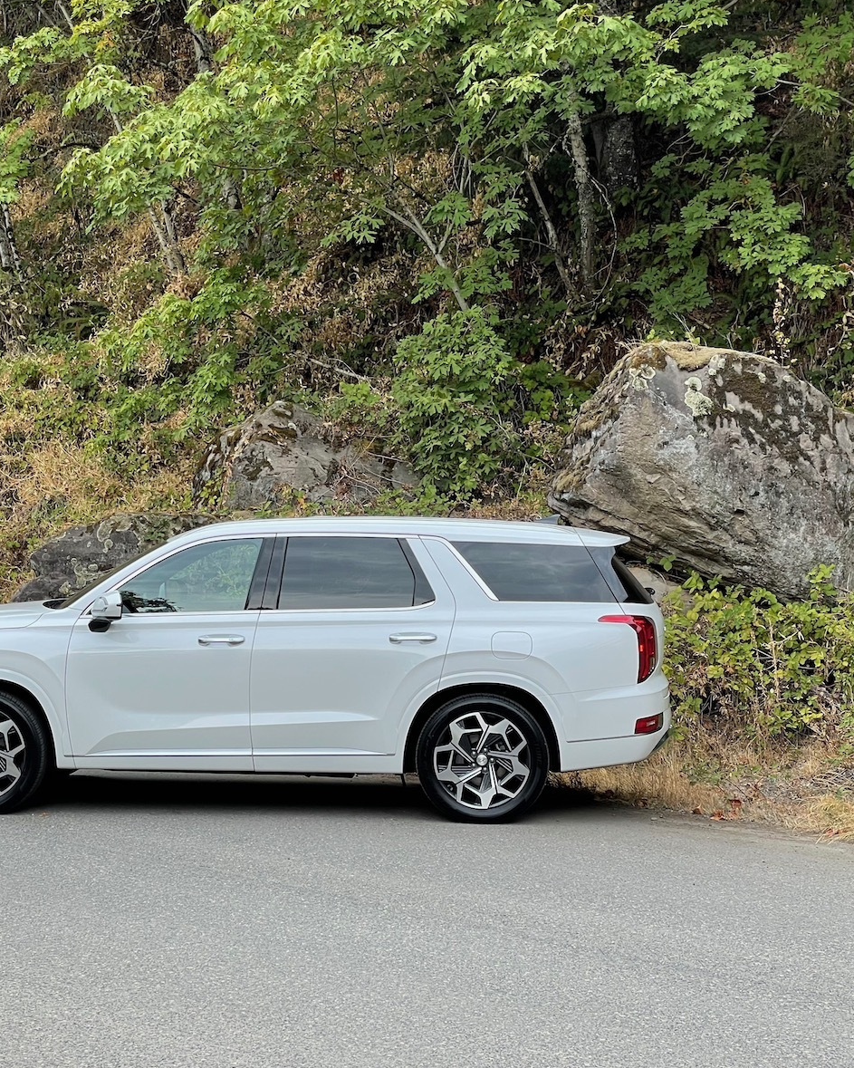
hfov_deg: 22.4
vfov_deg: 27.9
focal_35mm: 68
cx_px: 265
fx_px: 2149
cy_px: 533
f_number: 2
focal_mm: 6
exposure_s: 1/304
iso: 25
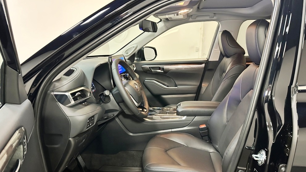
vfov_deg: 42.5
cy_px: 108
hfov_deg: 69.9
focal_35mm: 27
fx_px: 219
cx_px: 153
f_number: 1.78
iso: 1000
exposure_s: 1/40
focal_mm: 6.86
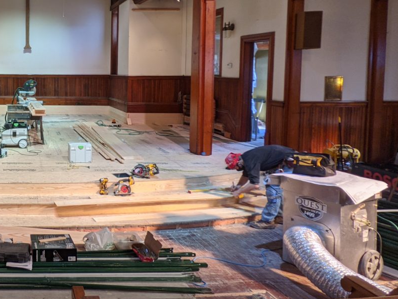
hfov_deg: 49.8
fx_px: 356
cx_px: 19
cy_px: 96
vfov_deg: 44.7
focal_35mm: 31
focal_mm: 2.22
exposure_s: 1/23.8
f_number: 2.2
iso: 45
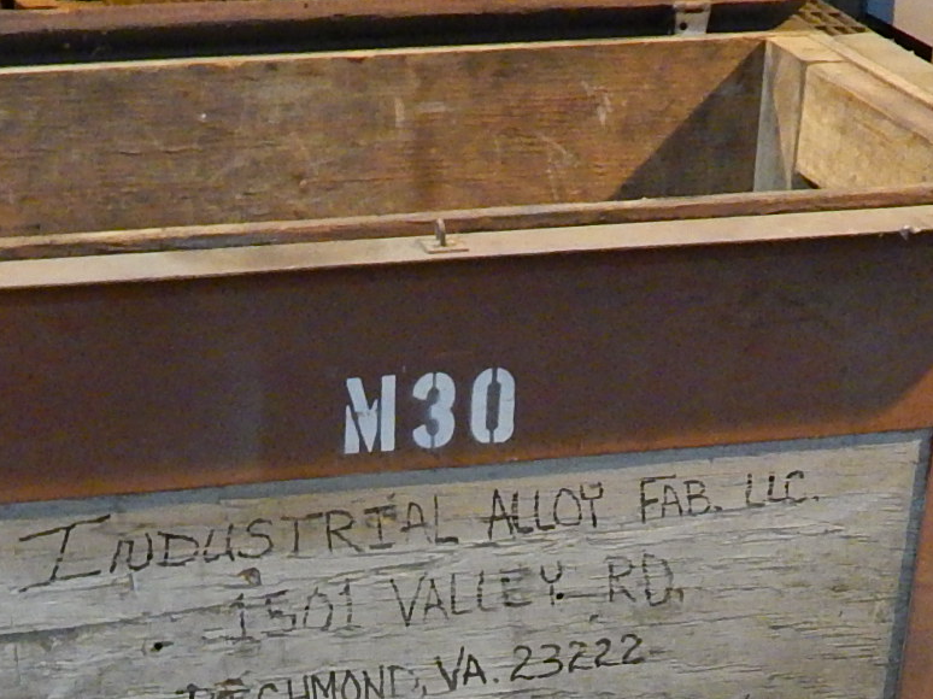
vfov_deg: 15.4
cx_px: 376
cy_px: 935
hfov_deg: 21.5
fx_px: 2452
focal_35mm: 91
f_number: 3.2
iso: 200
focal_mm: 5.6
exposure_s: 1/3
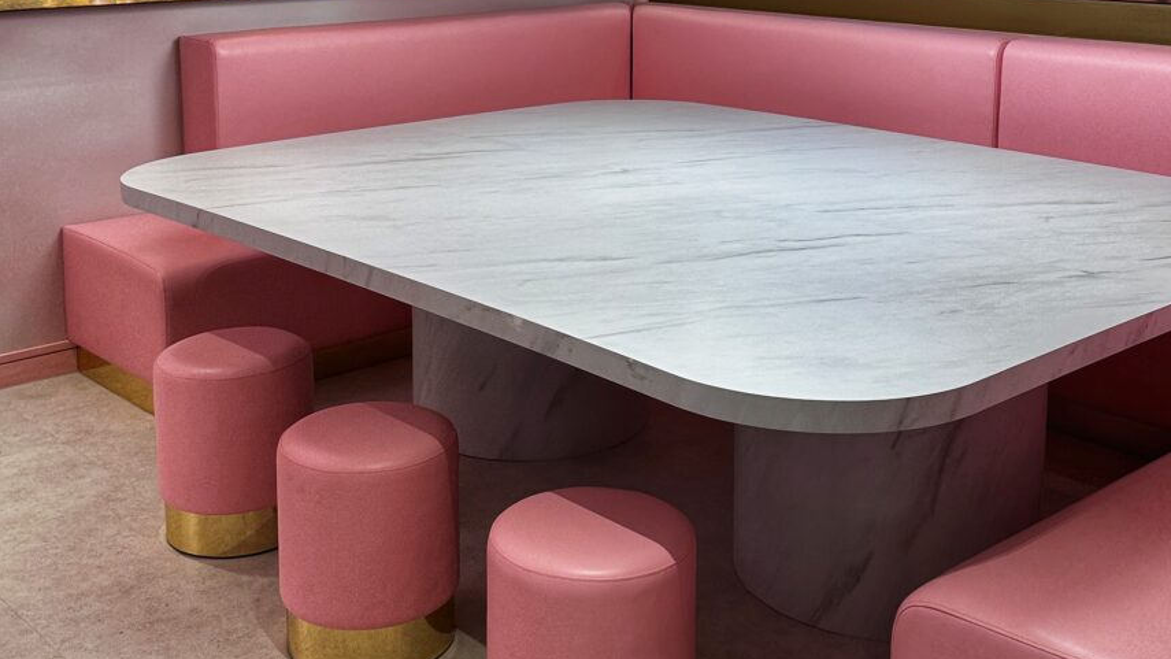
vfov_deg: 24.8
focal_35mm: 47
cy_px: 93
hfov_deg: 43.7
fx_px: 1459
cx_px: 612
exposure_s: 1/180
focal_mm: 6.86
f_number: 1.78
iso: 80
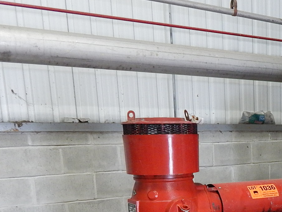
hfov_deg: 32.1
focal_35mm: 55
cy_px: 235
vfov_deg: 24.7
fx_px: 448
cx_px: 284
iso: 400
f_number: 3
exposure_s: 1/20
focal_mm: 4
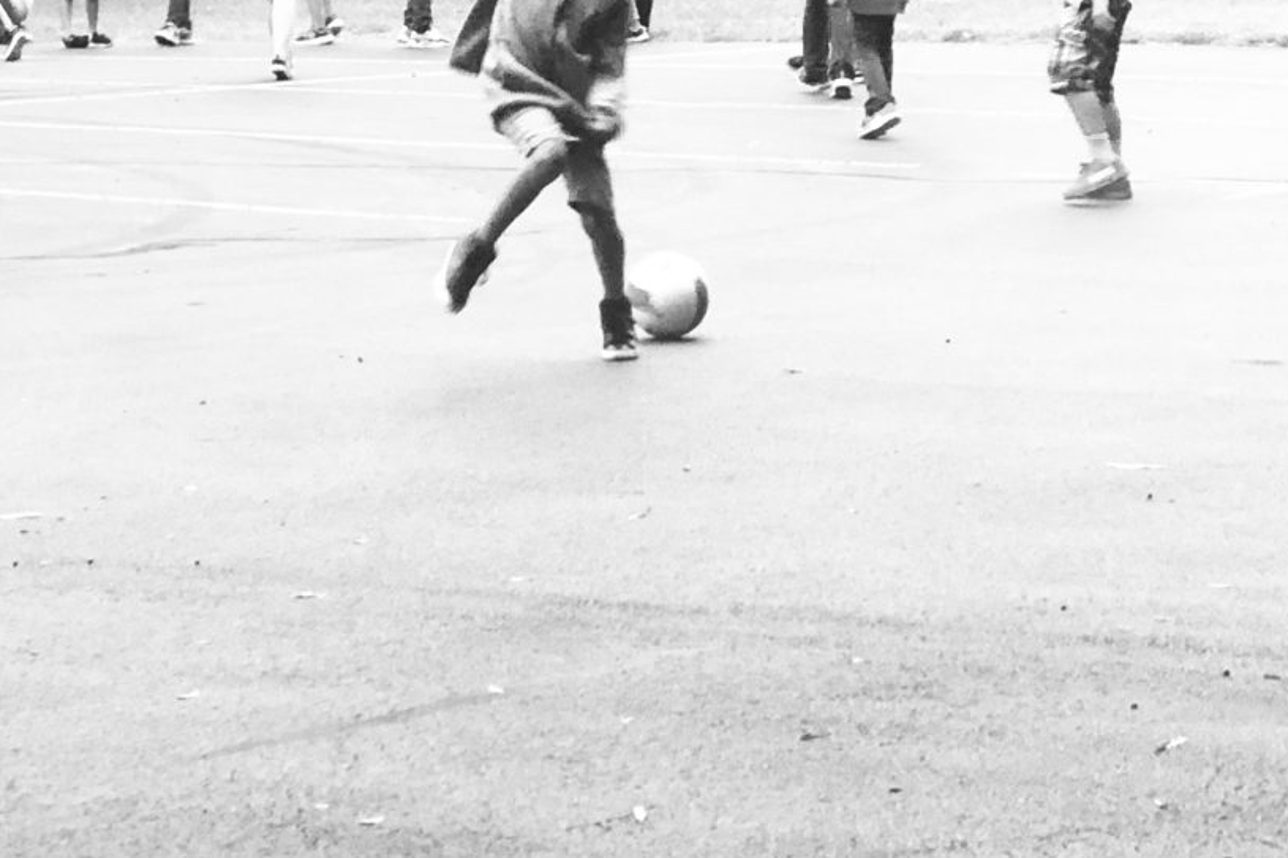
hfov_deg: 13.7
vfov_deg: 9.1
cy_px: -100
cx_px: 389
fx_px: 5329
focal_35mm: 149
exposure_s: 1/30
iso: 64
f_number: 2.8
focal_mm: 6.6
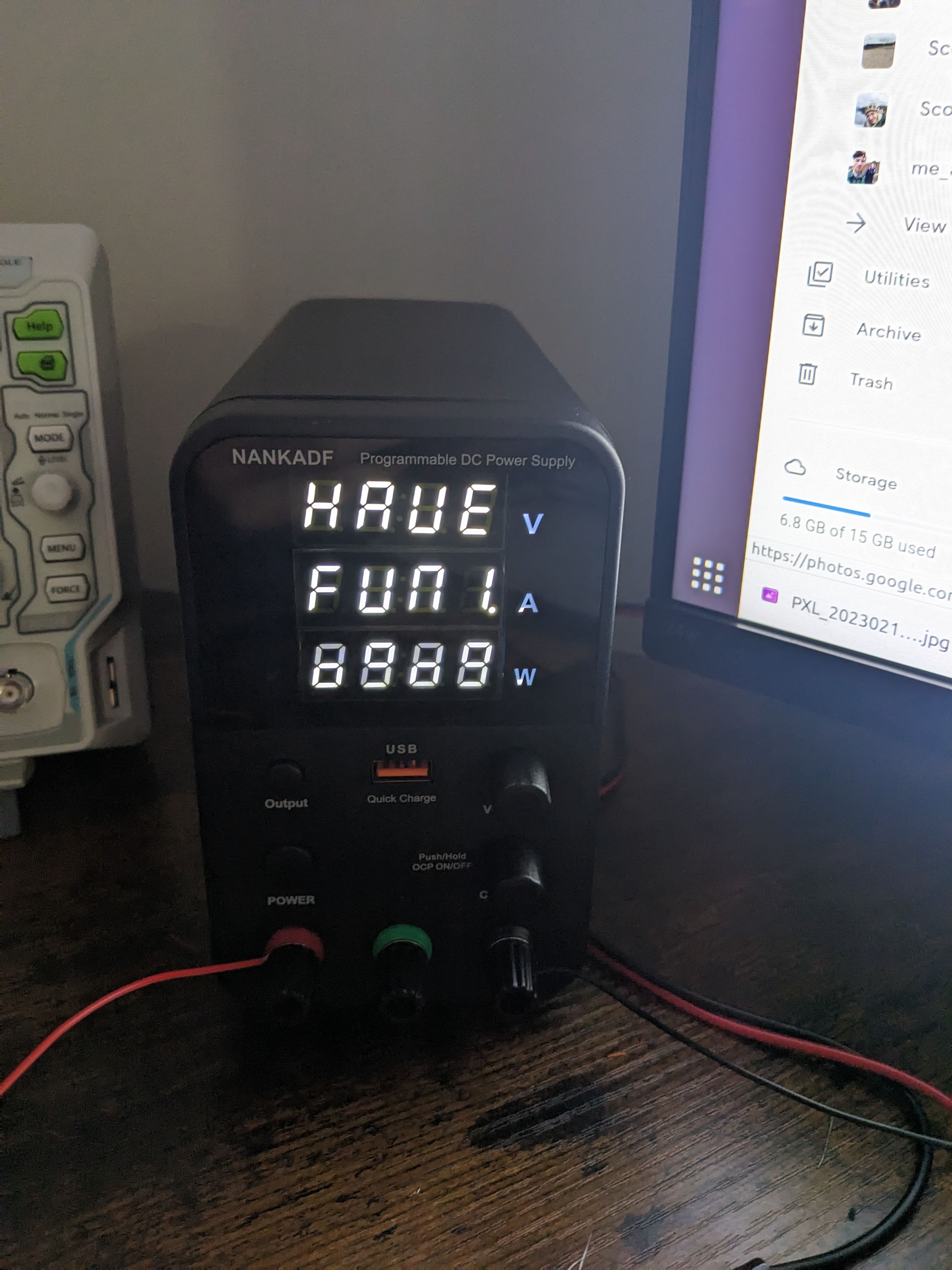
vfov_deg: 65.3
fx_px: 990
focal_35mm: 27
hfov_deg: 51.4
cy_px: 635
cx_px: 476
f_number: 1.73
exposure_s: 1/23.8
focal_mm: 4.38
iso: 64
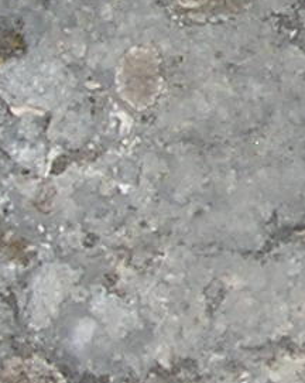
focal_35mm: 318
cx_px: 689
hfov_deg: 4.8
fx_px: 3596
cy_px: -99
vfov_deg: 6.1
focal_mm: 5.7
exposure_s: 1/45.8
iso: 50
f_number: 4.9
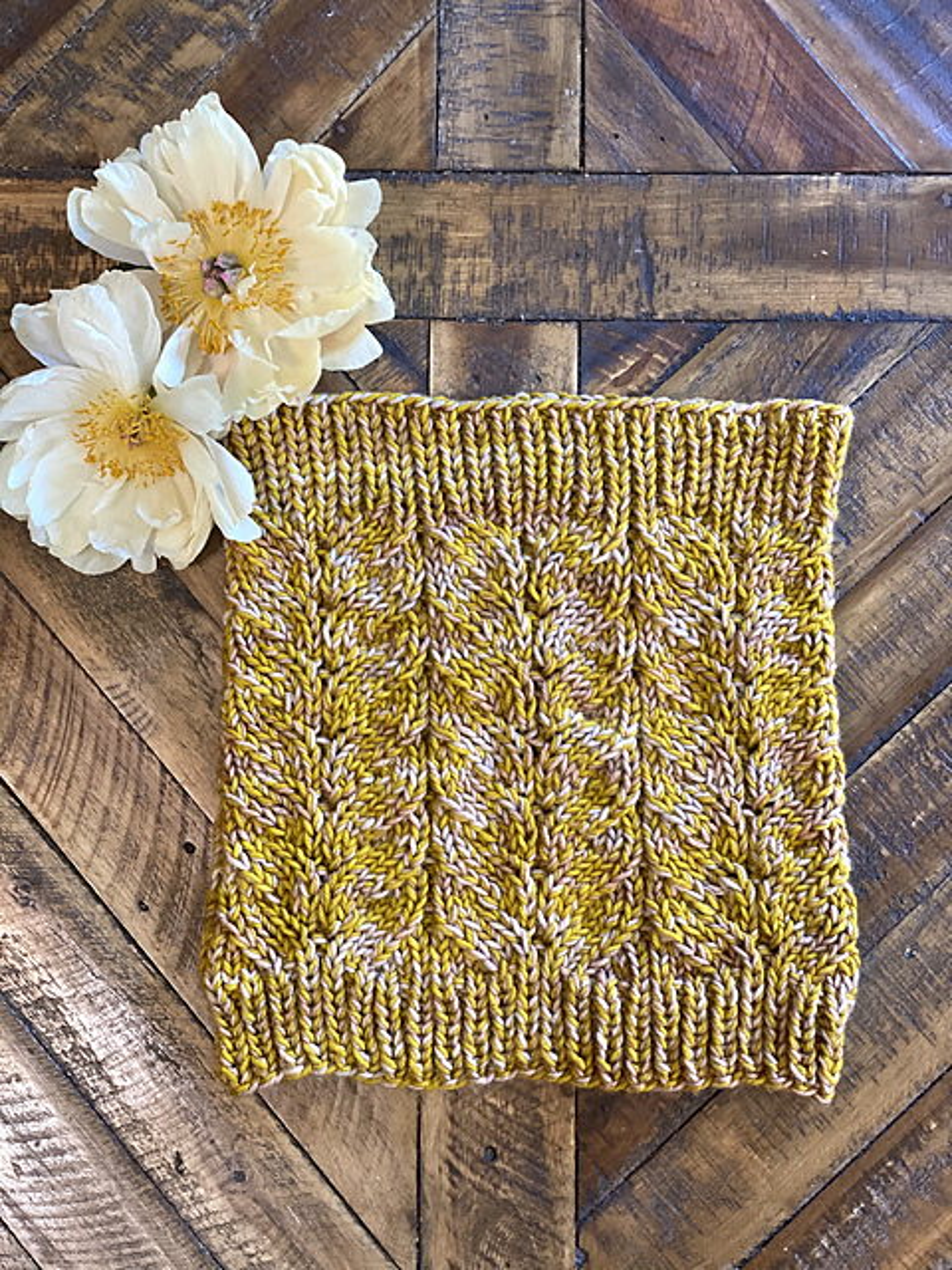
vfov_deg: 36.8
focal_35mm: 52
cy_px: 635
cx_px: 476
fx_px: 1907
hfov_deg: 28.0
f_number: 2
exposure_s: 1/24
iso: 400
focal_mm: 6
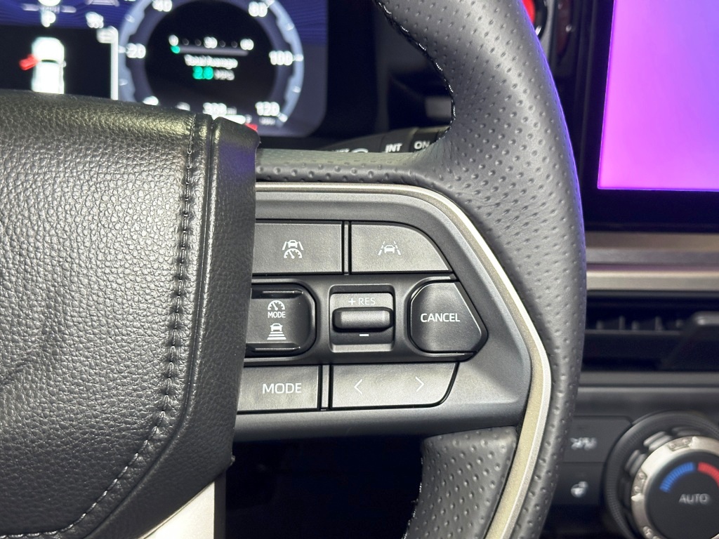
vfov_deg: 30.3
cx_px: 360
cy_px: 270
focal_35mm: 48
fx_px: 997
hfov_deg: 39.7
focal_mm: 6.86
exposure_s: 1/40
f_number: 1.78
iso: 320
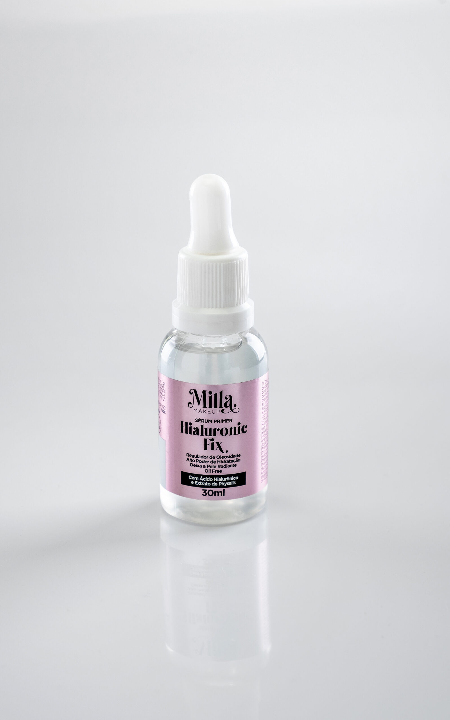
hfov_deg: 15.4
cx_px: 214
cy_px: 359
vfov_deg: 24.4
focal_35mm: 85
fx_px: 1668
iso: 320
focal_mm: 55
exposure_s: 1/160
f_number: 7.1
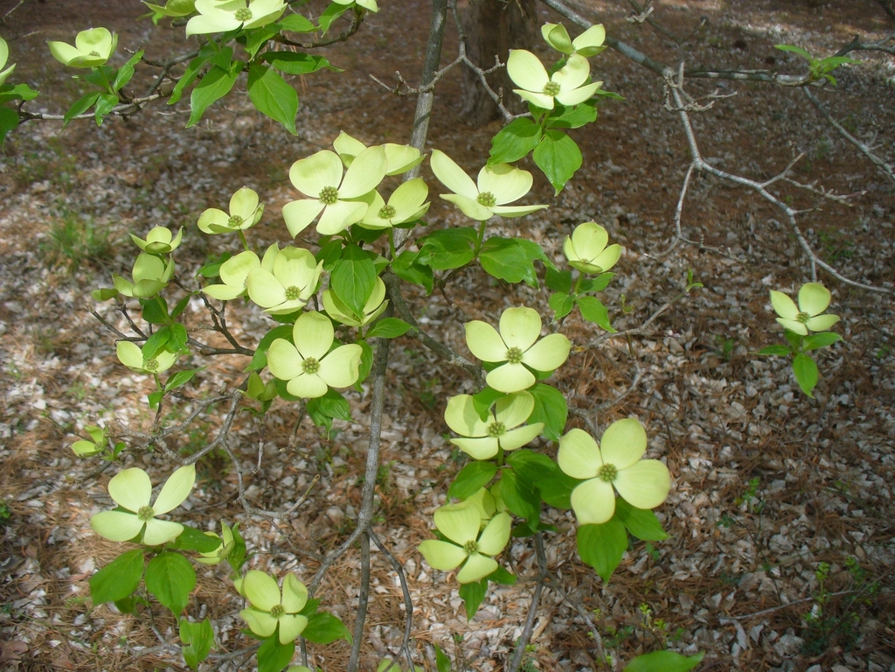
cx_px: 448
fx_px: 957
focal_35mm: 37
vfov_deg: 38.7
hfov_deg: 50.1
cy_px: 336
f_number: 2.8
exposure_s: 1/400
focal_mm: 6.1
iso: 80
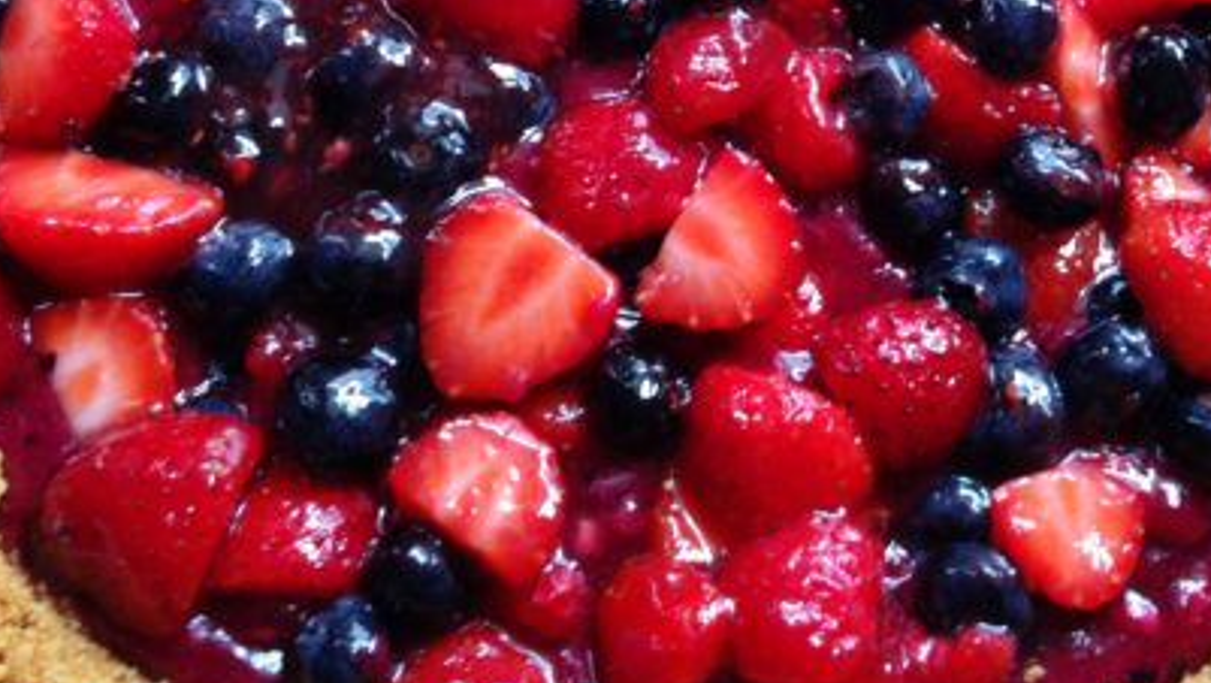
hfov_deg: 28.8
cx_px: 806
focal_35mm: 73
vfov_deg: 16.0
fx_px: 2345
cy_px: -100
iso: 80
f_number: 2.4
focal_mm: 4.28
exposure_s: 1/30
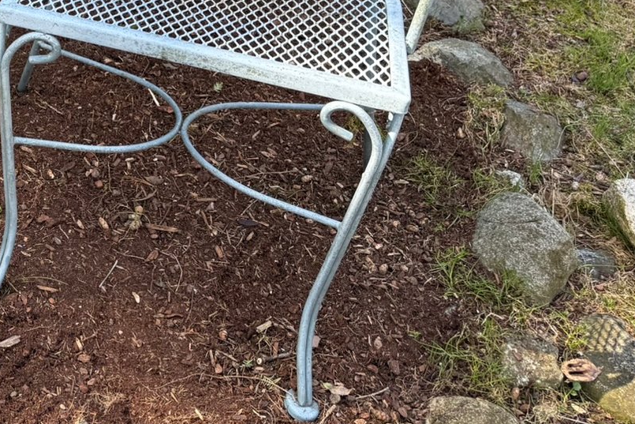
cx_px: -54
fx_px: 1094
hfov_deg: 29.4
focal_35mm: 62
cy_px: -69
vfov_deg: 20.6
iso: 100
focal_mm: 6.76
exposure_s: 1/310
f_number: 1.78
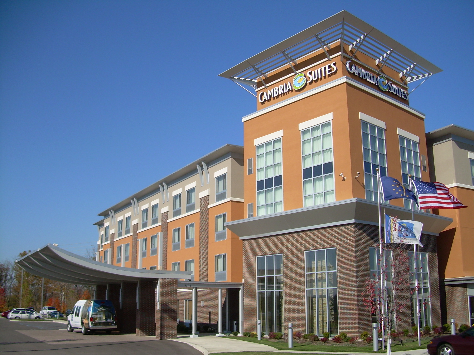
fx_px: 520
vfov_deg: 37.7
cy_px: 178
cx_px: 237
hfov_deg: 49.0
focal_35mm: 38
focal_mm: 6.3
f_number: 2.8
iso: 50
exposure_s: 1/1414
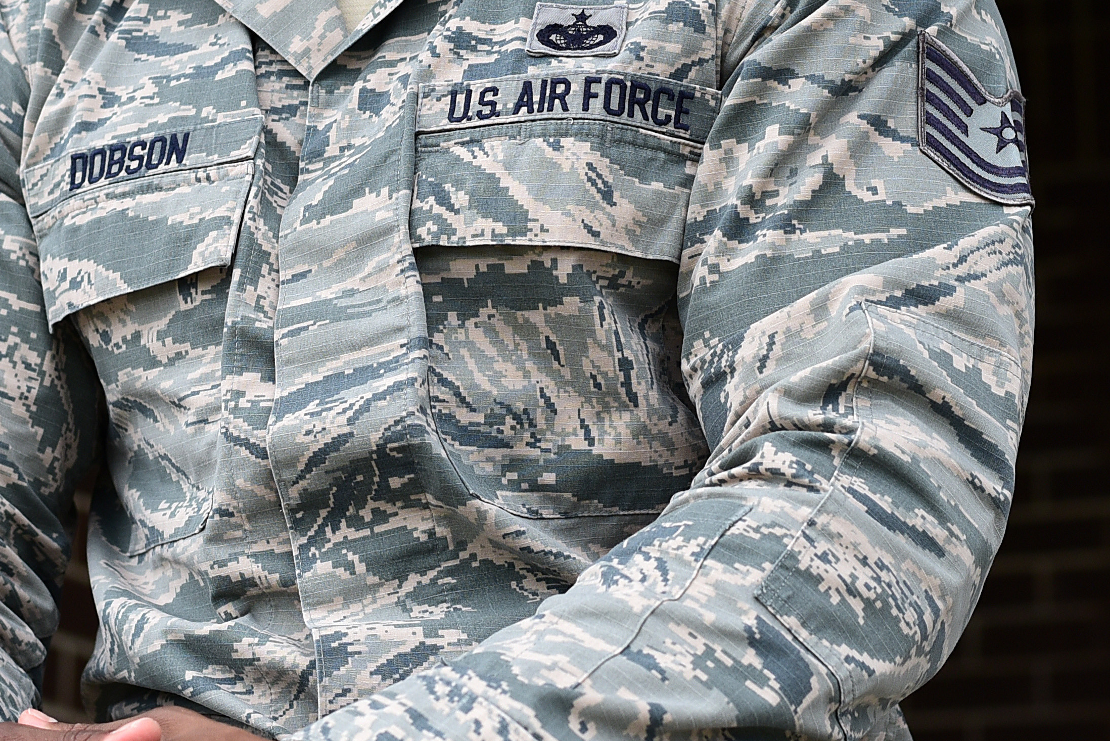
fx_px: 4226
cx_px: 542
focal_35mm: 137
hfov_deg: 15.0
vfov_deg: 10.0
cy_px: 97
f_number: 4
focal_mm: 50
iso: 400
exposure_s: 1/2500
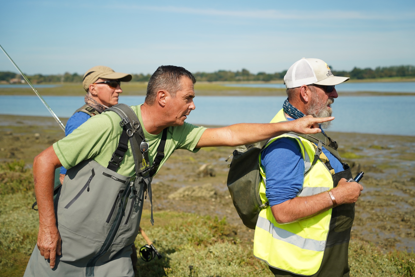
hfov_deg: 42.7
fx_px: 530
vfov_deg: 29.2
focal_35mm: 46
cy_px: 136
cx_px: 211
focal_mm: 45
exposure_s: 1/200
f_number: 3.5
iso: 200
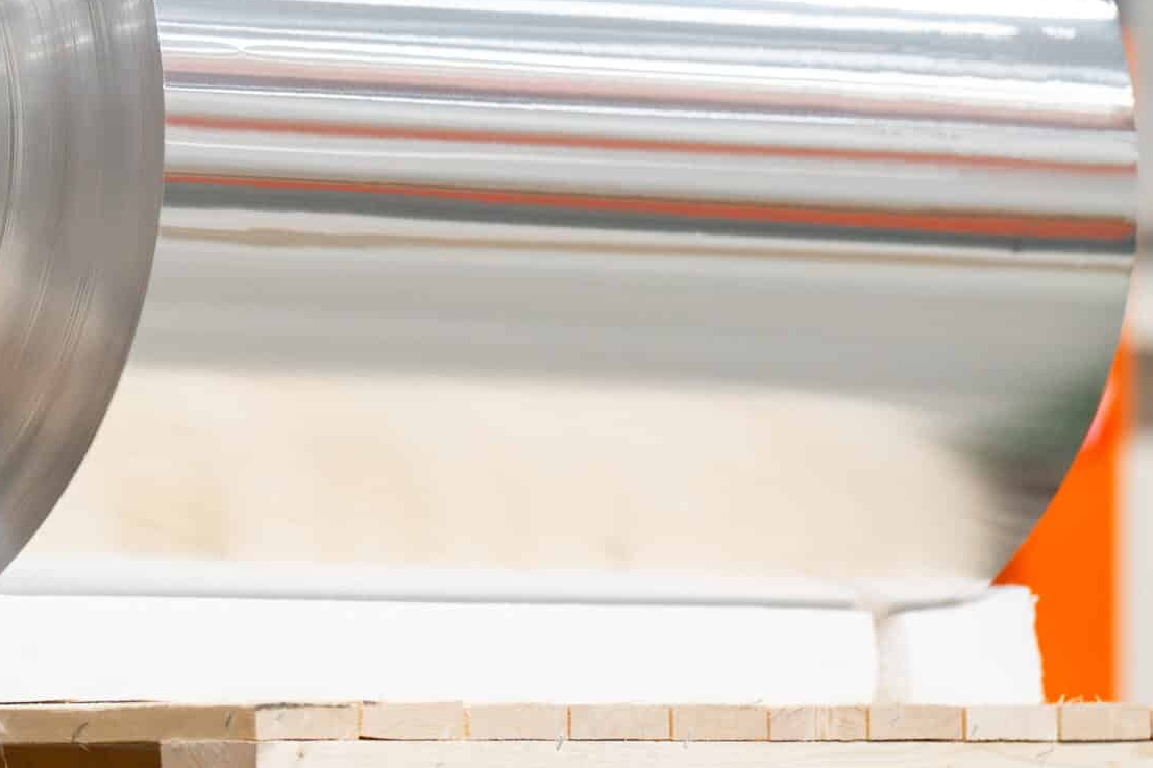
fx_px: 14826
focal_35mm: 463
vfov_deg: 3.0
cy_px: 83
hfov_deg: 4.5
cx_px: 438
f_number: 2.8
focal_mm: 200
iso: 640
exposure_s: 1/125
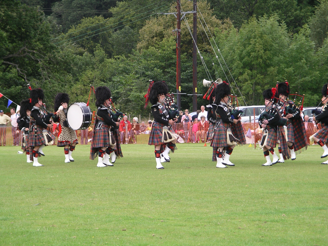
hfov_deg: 10.4
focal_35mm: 191
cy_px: 123
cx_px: 166
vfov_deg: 7.8
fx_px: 1810
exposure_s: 1/207
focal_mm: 39
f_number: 4.6
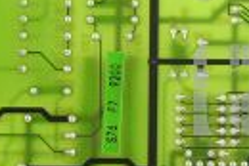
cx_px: 385
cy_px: 91
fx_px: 1593
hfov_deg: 8.7
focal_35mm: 230
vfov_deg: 6.0
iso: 1600
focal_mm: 50
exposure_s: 1/125
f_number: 10
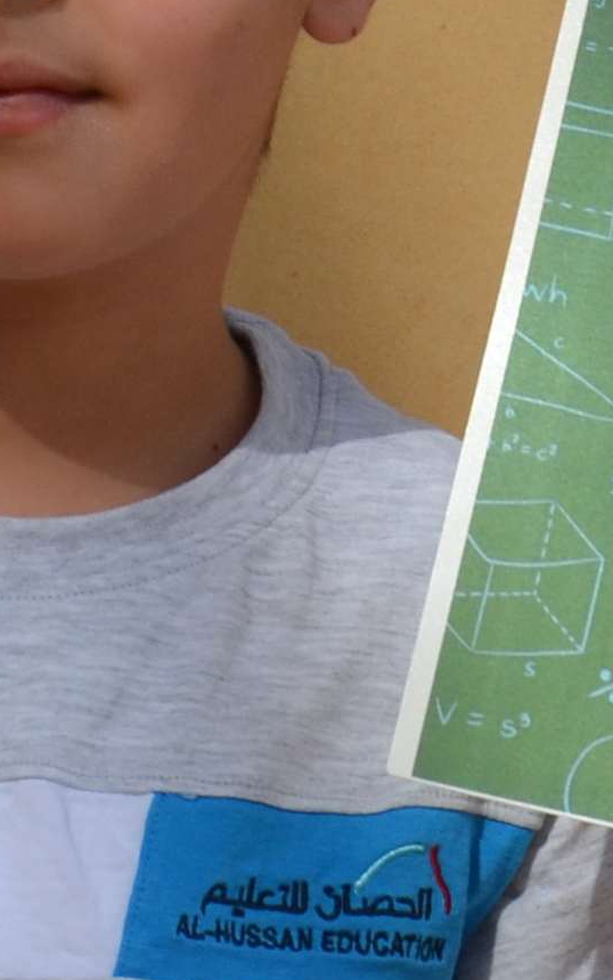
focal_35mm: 507
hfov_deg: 2.6
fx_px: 13543
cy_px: -245
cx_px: -79
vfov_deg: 4.1
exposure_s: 1/500
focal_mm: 58
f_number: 5.6
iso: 200
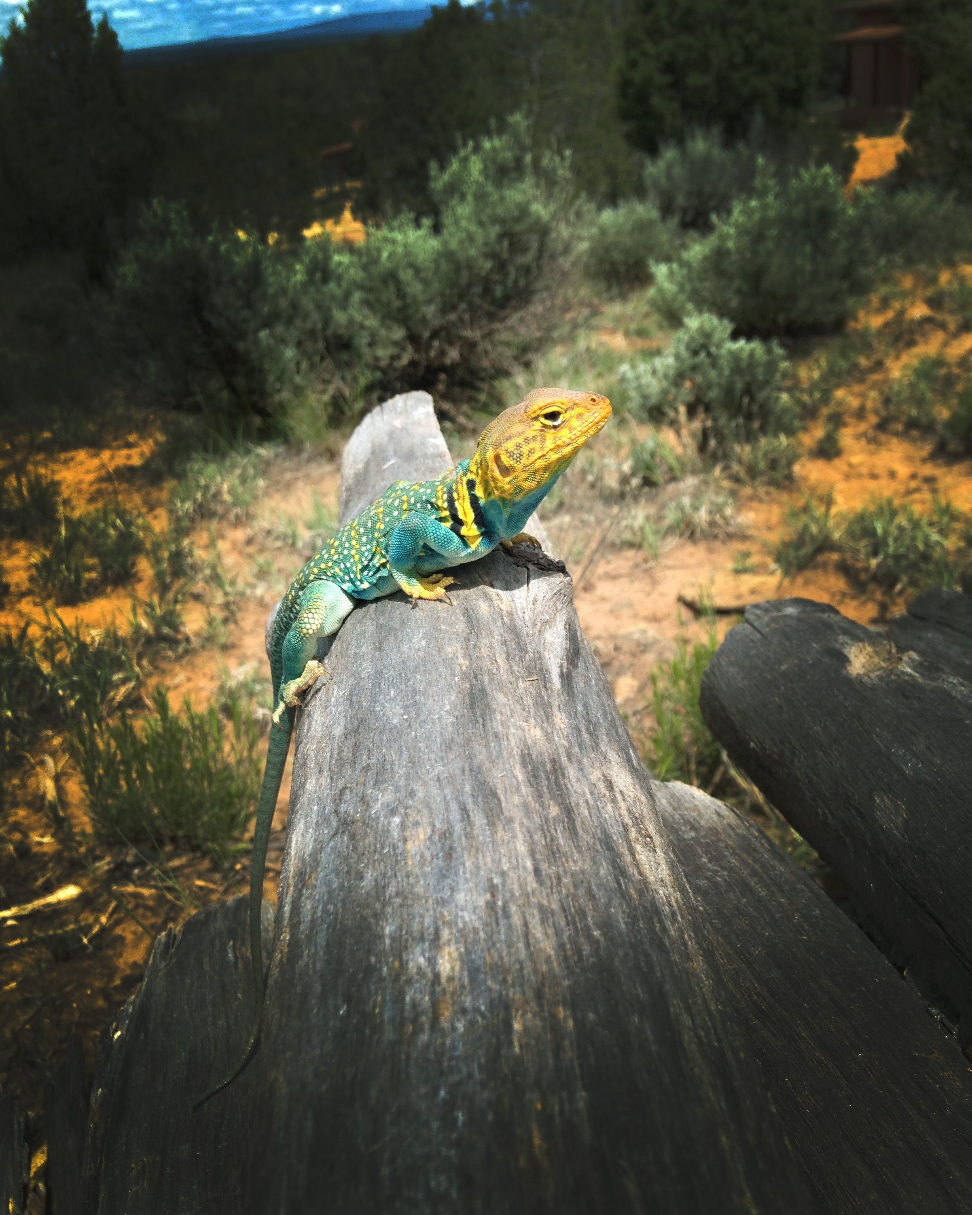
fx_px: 1259
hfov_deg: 42.2
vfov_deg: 51.5
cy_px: 614
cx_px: 488
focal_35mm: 35
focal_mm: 4.12
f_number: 2.4
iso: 50
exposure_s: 1/1550
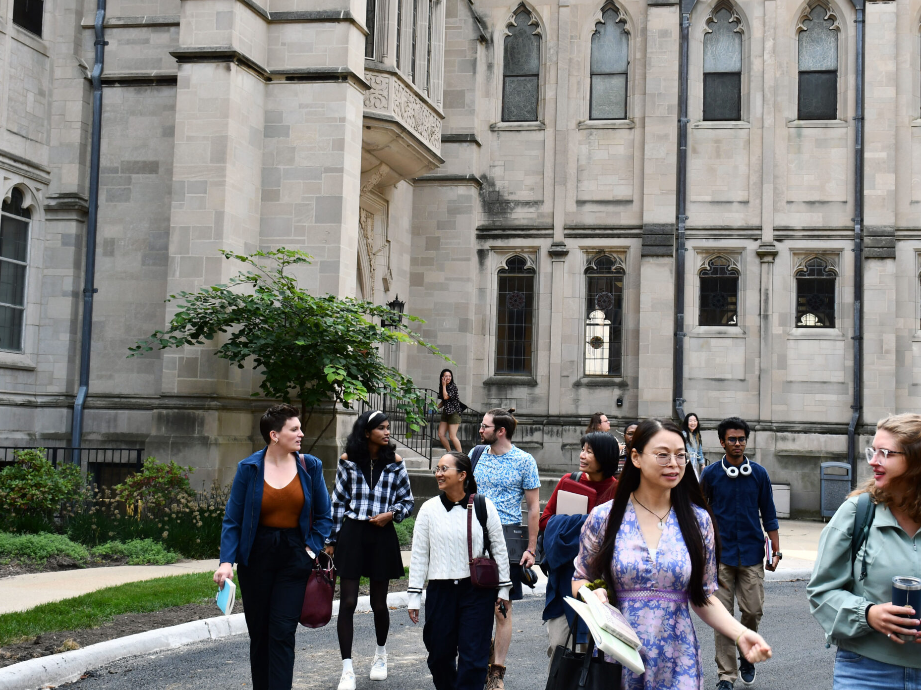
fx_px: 1410
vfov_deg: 27.5
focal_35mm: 53
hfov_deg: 36.1
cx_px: 524
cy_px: 279
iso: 280
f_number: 5.6
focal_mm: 27
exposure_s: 1/250
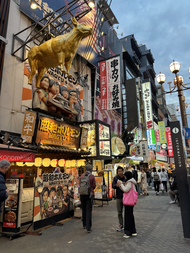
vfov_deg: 71.6
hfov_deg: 56.8
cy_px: 126
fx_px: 176
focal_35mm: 24
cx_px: 95
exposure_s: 1/120
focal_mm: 6.76
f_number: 1.78
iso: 200
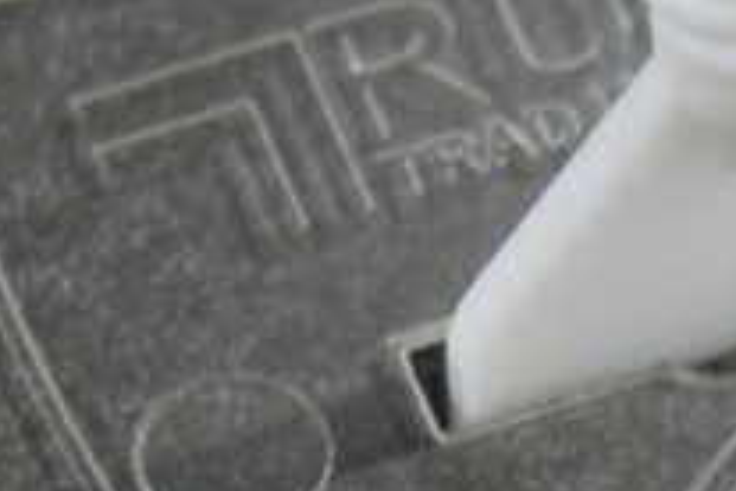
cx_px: 672
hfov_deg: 4.6
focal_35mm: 448
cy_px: 254
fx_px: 9158
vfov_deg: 3.1
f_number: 5.6
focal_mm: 60
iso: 400
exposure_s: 1/30
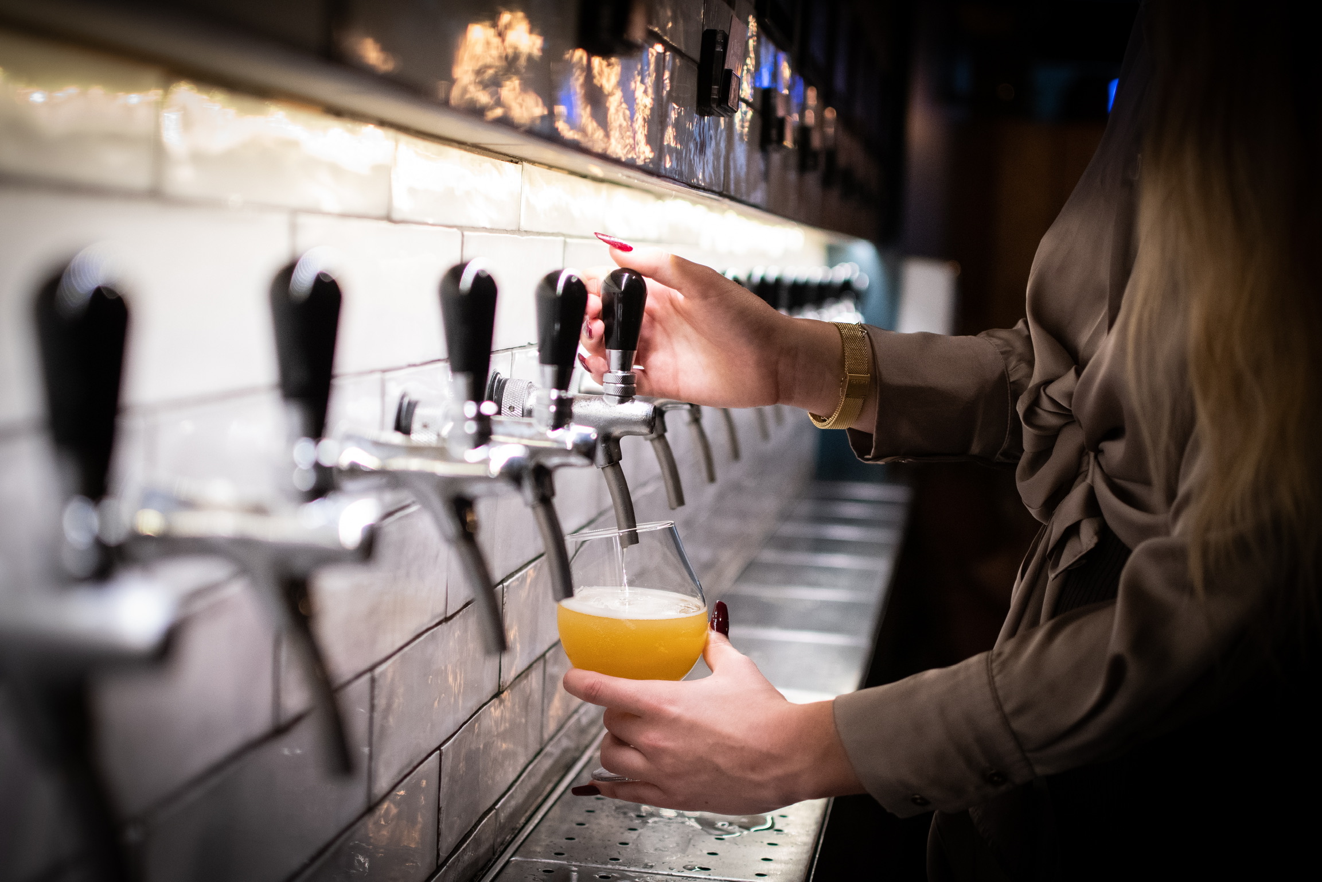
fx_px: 1928
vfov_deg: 25.8
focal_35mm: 52
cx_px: 661
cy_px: 441
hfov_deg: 37.8
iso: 2000
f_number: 2
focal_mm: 35
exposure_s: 1/800
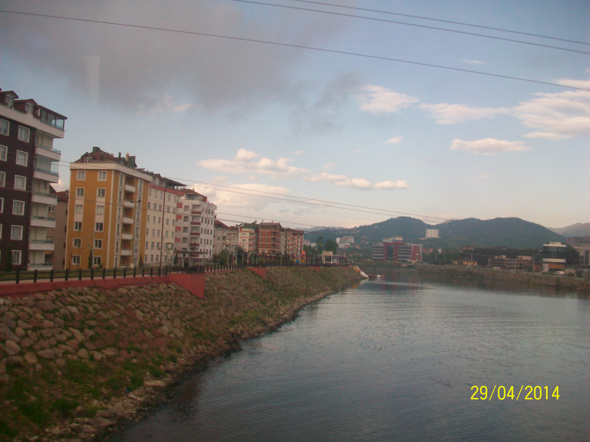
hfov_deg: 56.8
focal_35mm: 32
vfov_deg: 44.2
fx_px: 545
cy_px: 221
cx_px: 295
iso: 64
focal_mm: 5.7
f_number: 2.8
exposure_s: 1/160
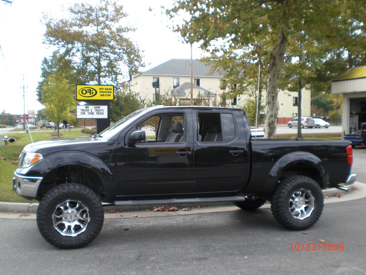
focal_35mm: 38
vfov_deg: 37.7
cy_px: 138
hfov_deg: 49.0
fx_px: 402
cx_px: 183
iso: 64
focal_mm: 6.3
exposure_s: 1/200
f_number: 3.1
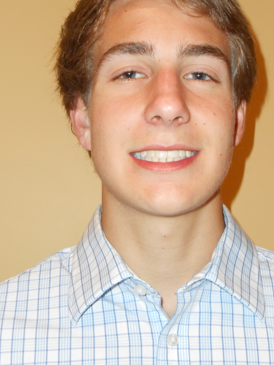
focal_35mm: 58
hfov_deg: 25.2
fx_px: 612
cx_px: 152
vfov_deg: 33.2
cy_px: 167
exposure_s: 1/30
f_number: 4.5
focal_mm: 7.8
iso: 200
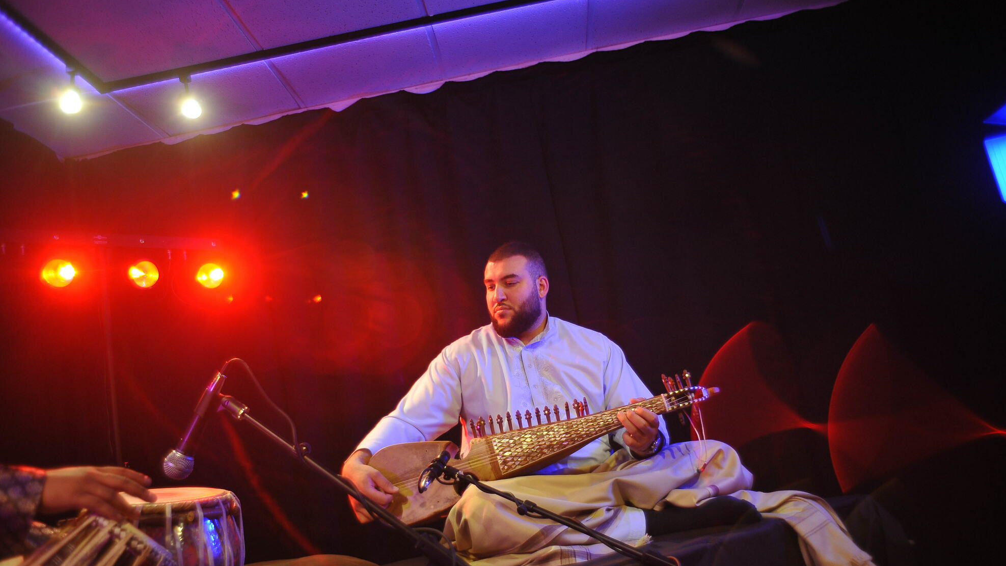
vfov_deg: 22.6
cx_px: 501
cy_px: 335
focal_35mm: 53
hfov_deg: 39.2
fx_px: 1414
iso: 1250
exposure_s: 1/125
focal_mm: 50
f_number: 1.8
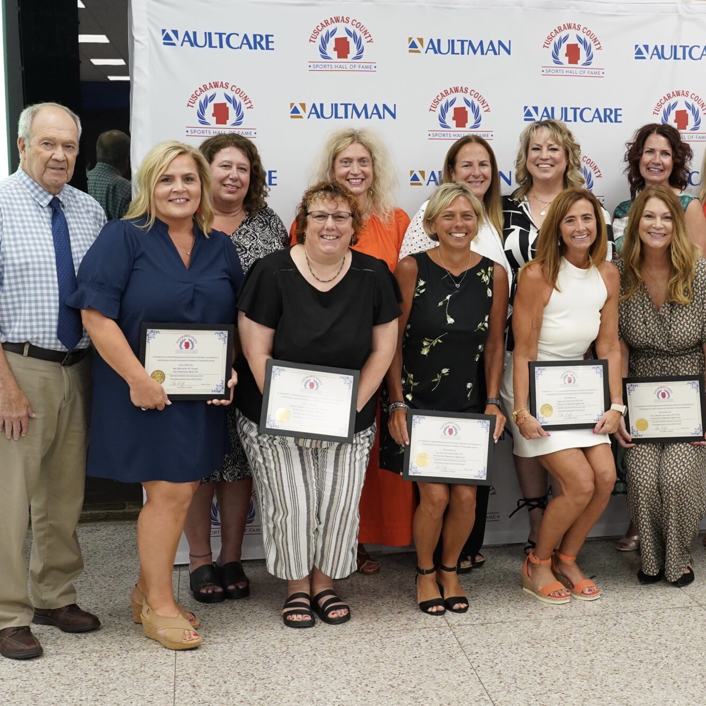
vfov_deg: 42.8
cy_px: 348
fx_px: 900
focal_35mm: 39
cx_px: 495
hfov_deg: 42.0
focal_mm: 30
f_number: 6.3
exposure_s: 1/125
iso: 2500
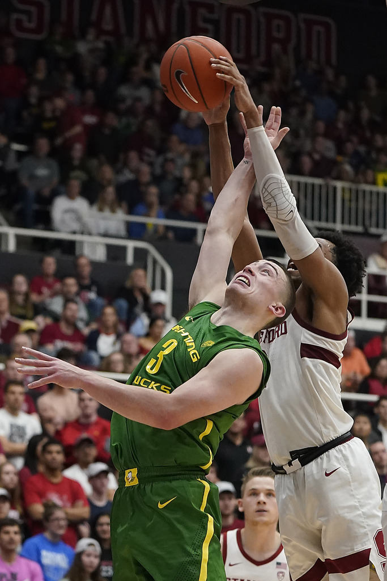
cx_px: 194
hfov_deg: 13.0
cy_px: 290
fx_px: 1692
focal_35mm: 105
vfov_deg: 19.5
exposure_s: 1/1600
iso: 4000
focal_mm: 70
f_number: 2.8
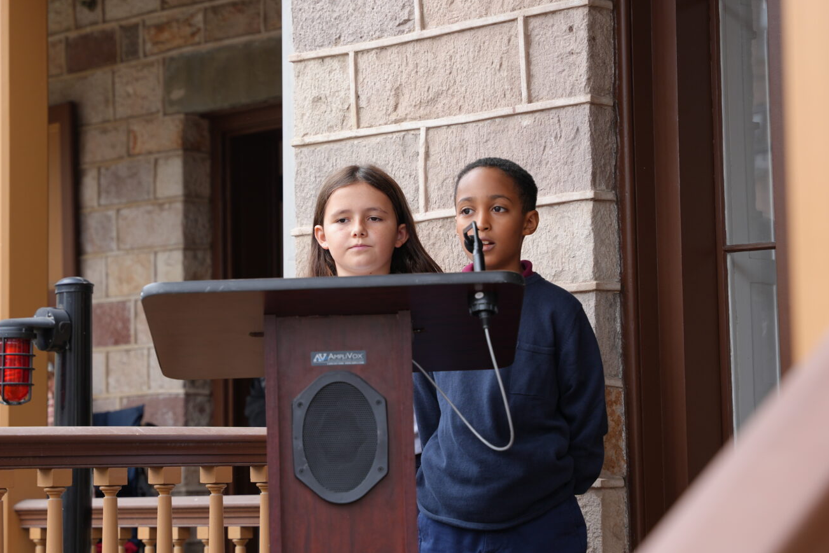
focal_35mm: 110
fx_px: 2533
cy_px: 209
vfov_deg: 12.4
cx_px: 330
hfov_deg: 18.6
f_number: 4
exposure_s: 1/160
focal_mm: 70
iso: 125
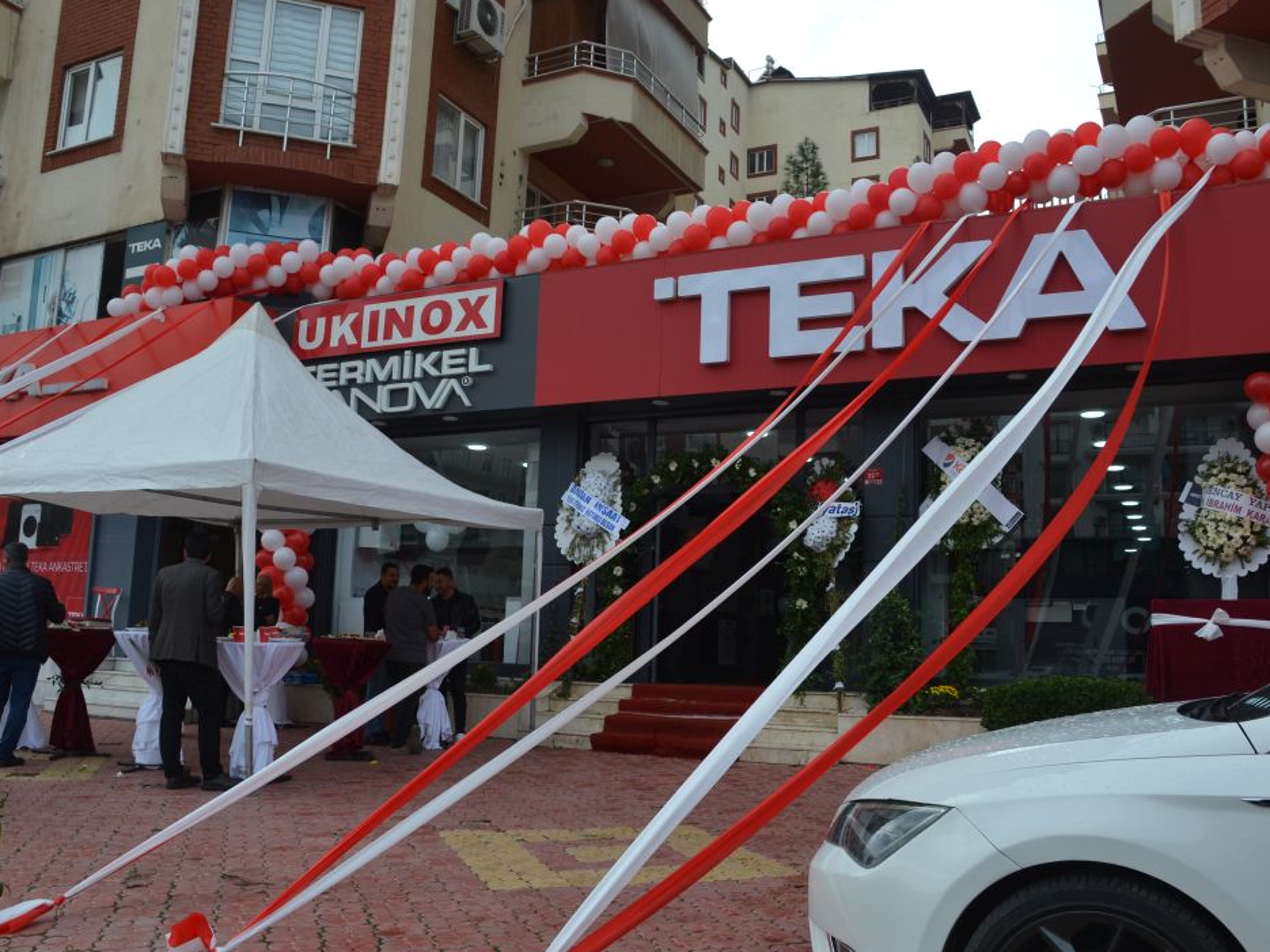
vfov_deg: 46.8
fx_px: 1101
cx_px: 615
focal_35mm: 30
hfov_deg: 60.0
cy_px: 479
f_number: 6.3
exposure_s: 1/160
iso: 100
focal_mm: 18
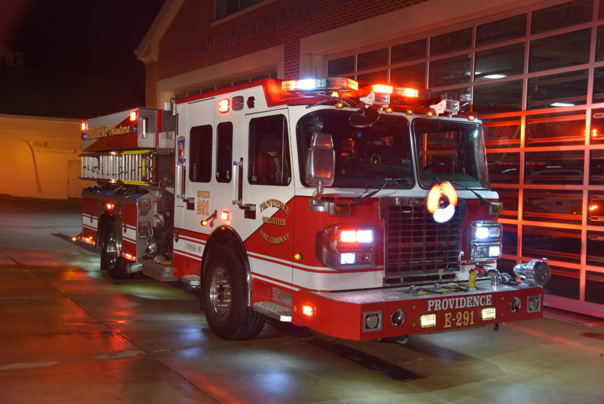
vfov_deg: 35.1
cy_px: 202
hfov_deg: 50.7
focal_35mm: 38
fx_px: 638
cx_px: 302
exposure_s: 1/25
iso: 400
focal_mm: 38
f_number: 4
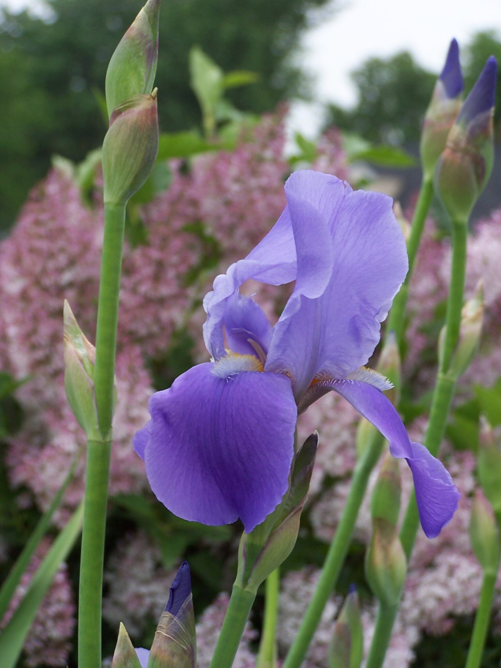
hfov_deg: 11.6
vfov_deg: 15.4
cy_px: 334
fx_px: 2470
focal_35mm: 128
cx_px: 250
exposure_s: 1/750
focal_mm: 21.2
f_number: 3.2
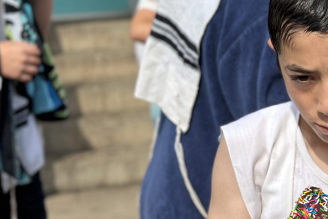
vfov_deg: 13.5
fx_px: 920
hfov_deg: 19.8
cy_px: 149
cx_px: 301
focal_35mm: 101
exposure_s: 1/3876
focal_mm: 6.86
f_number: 1.78
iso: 100
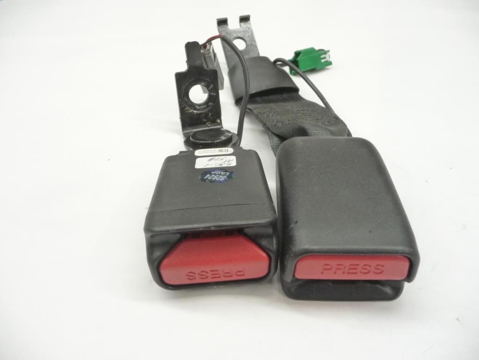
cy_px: 180
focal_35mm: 28
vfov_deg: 49.7
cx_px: 240
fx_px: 387
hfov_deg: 63.4
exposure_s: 1/25
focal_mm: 4.7
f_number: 3.3
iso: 400
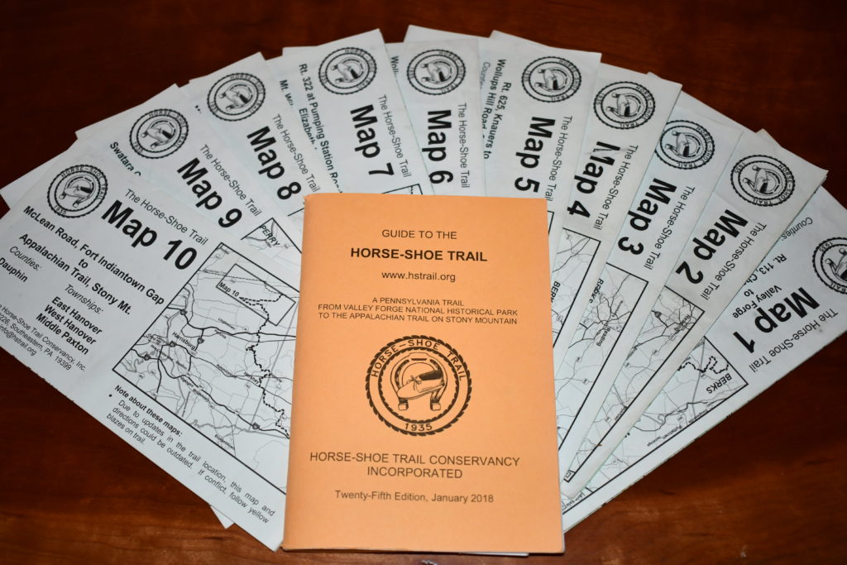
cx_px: 424
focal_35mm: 40
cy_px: 282
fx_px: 941
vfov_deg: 33.4
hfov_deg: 48.5
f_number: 4
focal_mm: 27
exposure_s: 1/60
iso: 1000
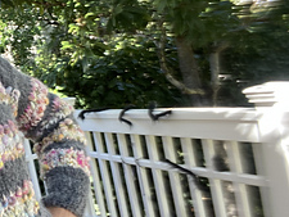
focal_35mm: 51
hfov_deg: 34.9
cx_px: 19
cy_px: 98
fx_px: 426
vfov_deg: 28.6
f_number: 2.2
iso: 64
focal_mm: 2.71
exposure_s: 1/122
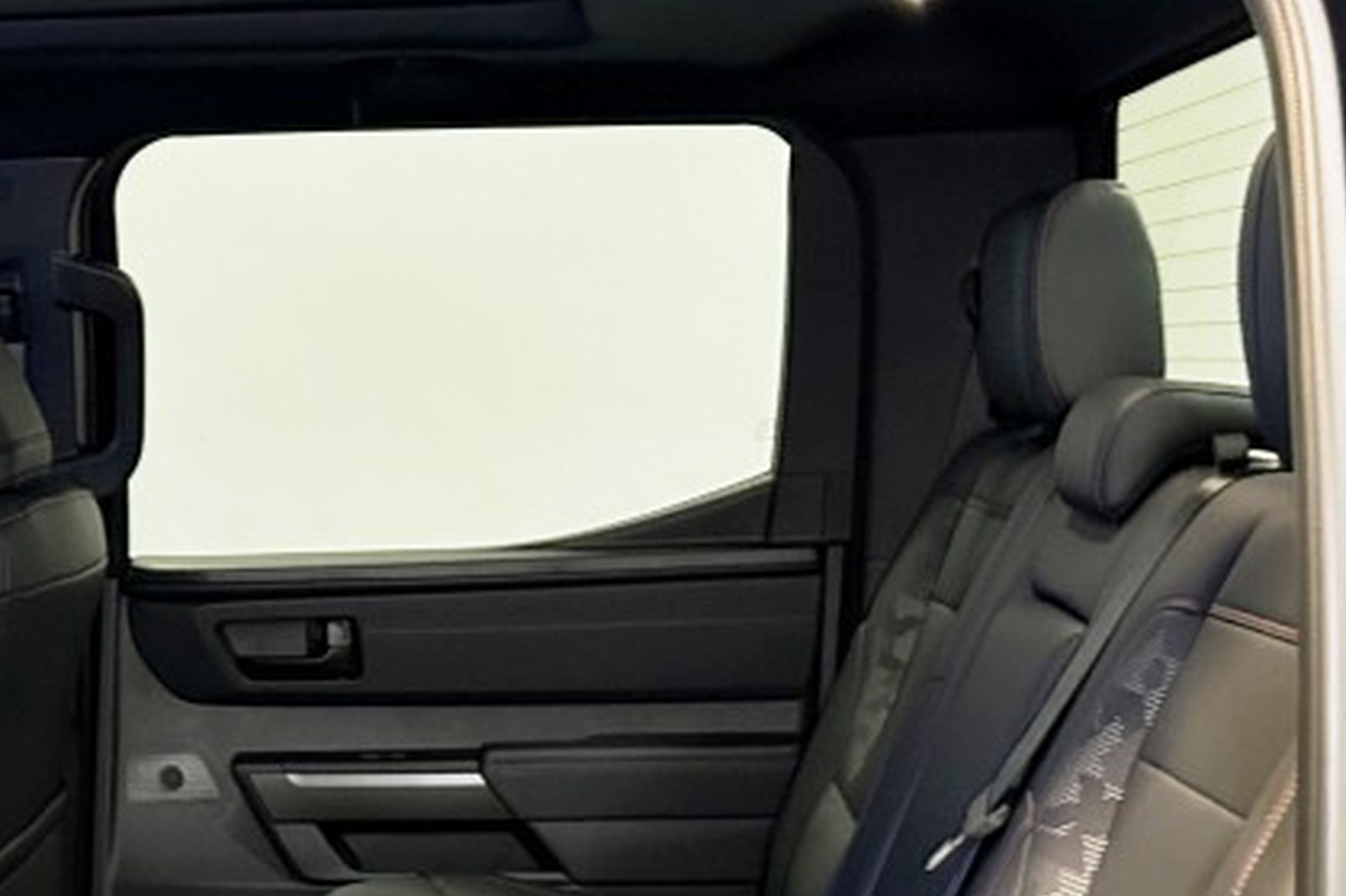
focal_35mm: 61
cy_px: 1018
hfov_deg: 32.0
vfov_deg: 21.0
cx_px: 276
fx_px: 2280
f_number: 1.78
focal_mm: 6.86
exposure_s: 1/30
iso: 1000
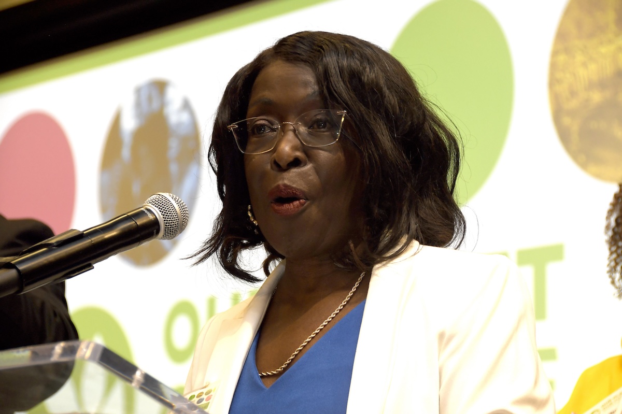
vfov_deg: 10.2
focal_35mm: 135
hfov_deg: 15.2
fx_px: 2331
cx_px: 311
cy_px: 207
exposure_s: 1/160
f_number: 5.3
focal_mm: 90
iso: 800
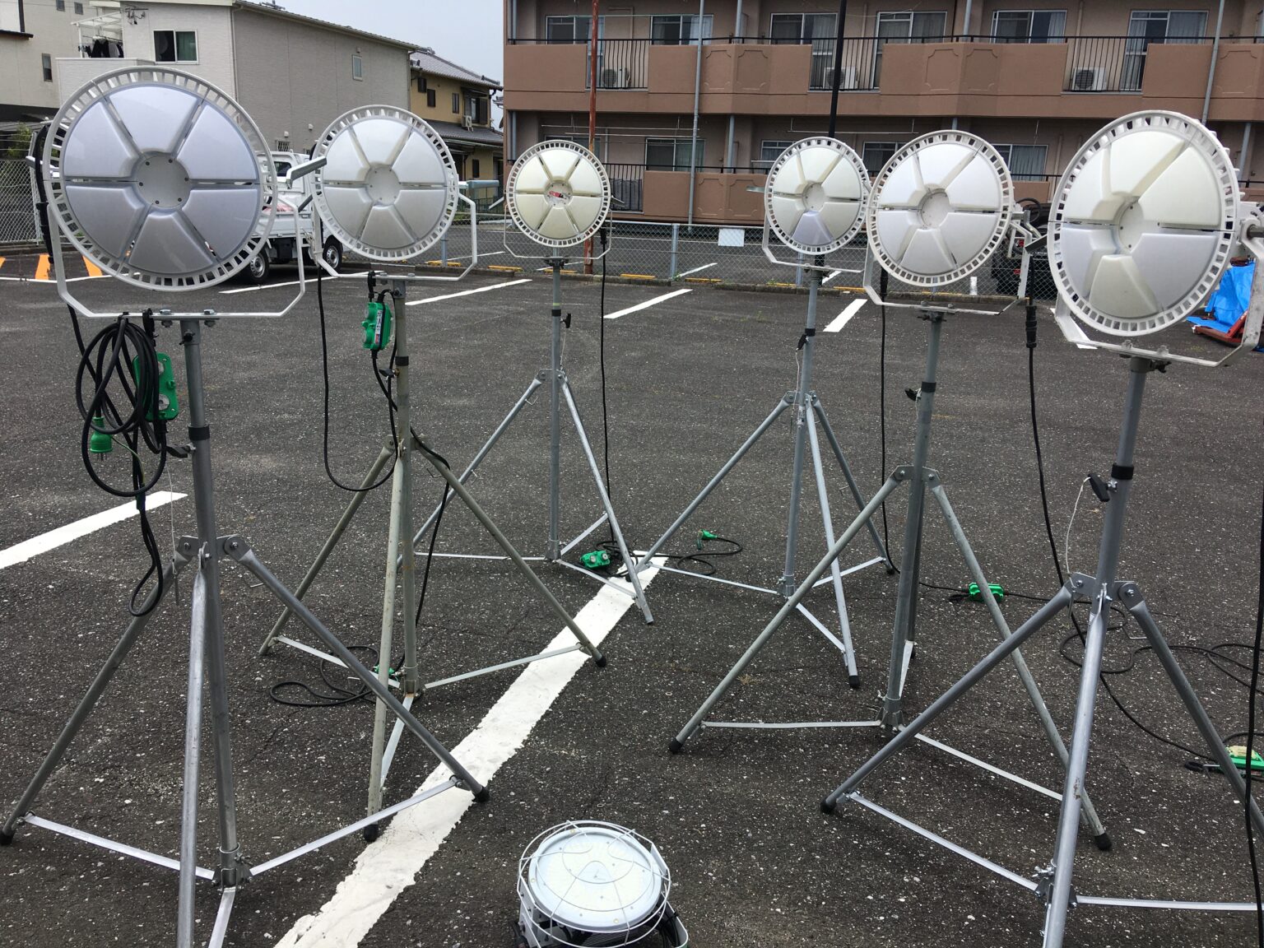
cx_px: 632
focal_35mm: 29
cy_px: 474
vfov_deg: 48.2
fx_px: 1059
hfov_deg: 61.7
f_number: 2.2
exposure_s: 1/1451
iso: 25
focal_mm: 4.15
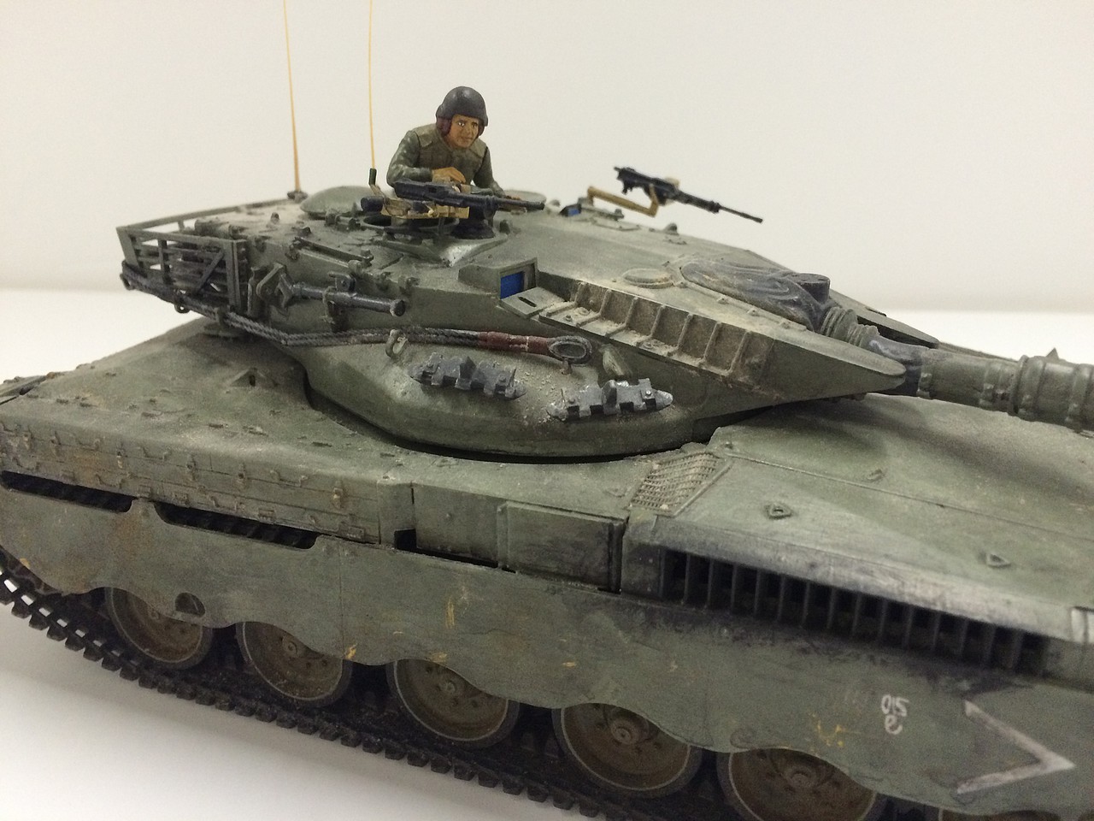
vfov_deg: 48.2
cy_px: 410
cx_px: 547
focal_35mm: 29
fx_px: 917
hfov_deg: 61.7
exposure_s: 1/30
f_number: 2.2
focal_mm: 4.15
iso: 250
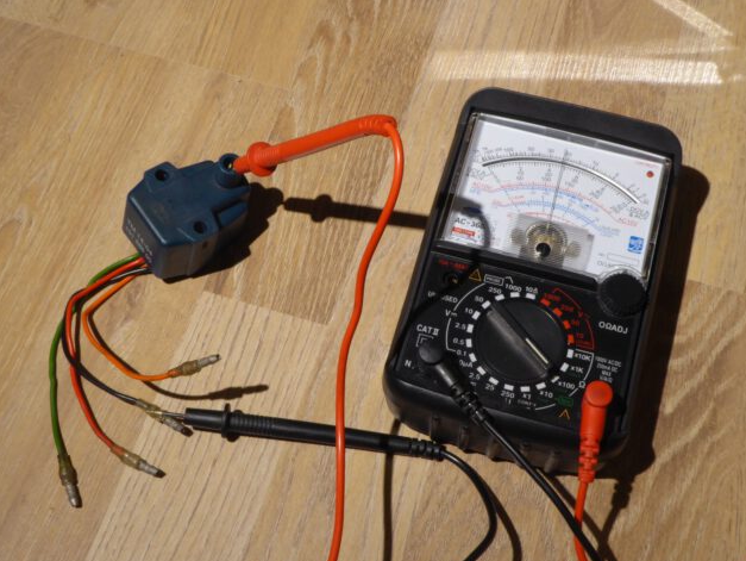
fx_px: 1100
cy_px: 283
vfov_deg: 28.6
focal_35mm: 51
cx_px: 374
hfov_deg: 37.5
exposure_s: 1/4
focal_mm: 9
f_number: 8
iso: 200
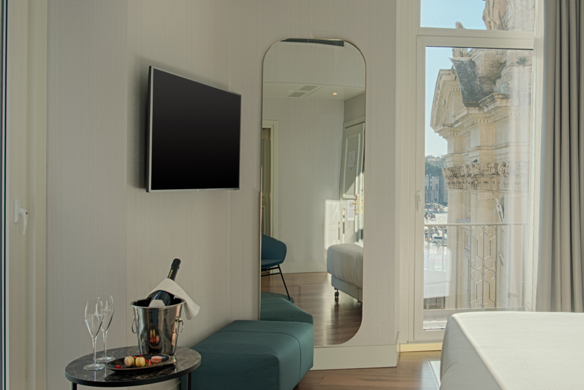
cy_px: 184
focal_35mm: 36
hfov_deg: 51.3
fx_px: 584
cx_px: 422
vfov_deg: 36.9
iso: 31
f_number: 9
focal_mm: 20
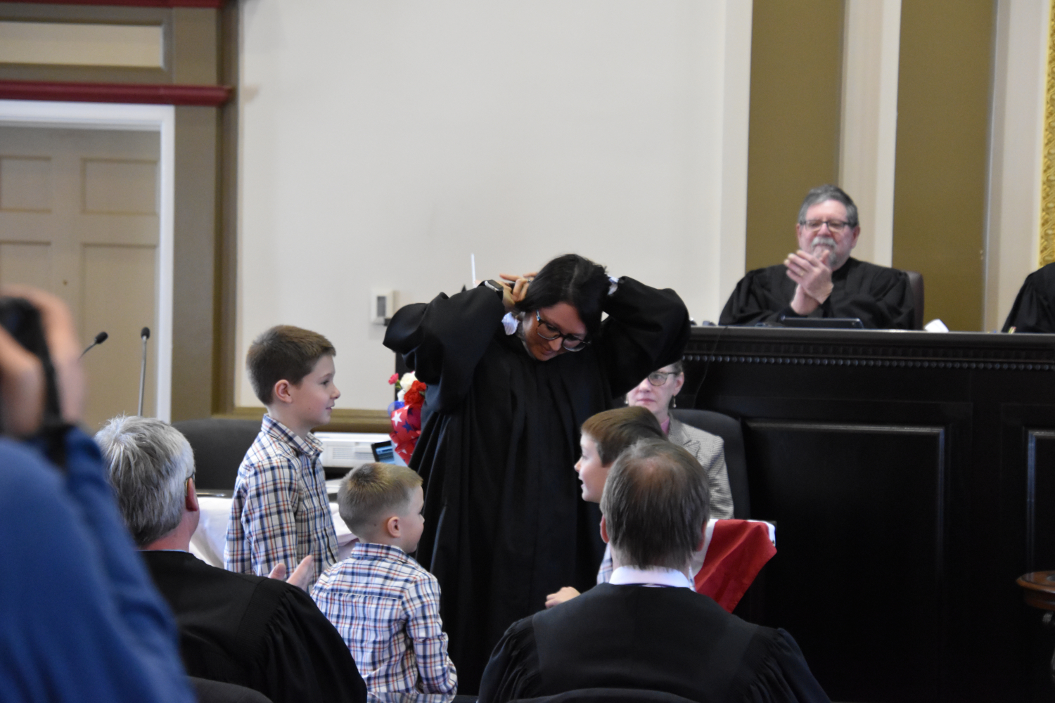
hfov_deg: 13.7
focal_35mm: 150
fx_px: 4395
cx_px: 528
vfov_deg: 9.1
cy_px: 352
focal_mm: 100
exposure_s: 1/60
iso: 3600
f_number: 5.3
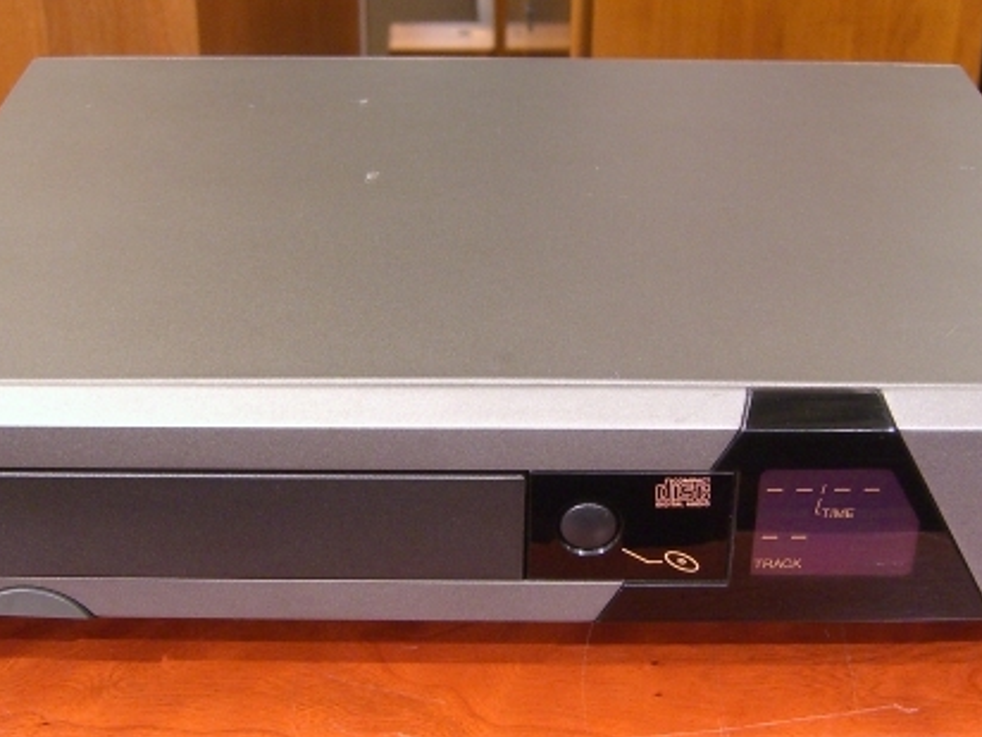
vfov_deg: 24.8
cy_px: 403
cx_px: 496
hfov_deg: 32.7
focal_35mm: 59
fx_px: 1674
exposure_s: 1/8
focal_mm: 7.9
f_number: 2.8
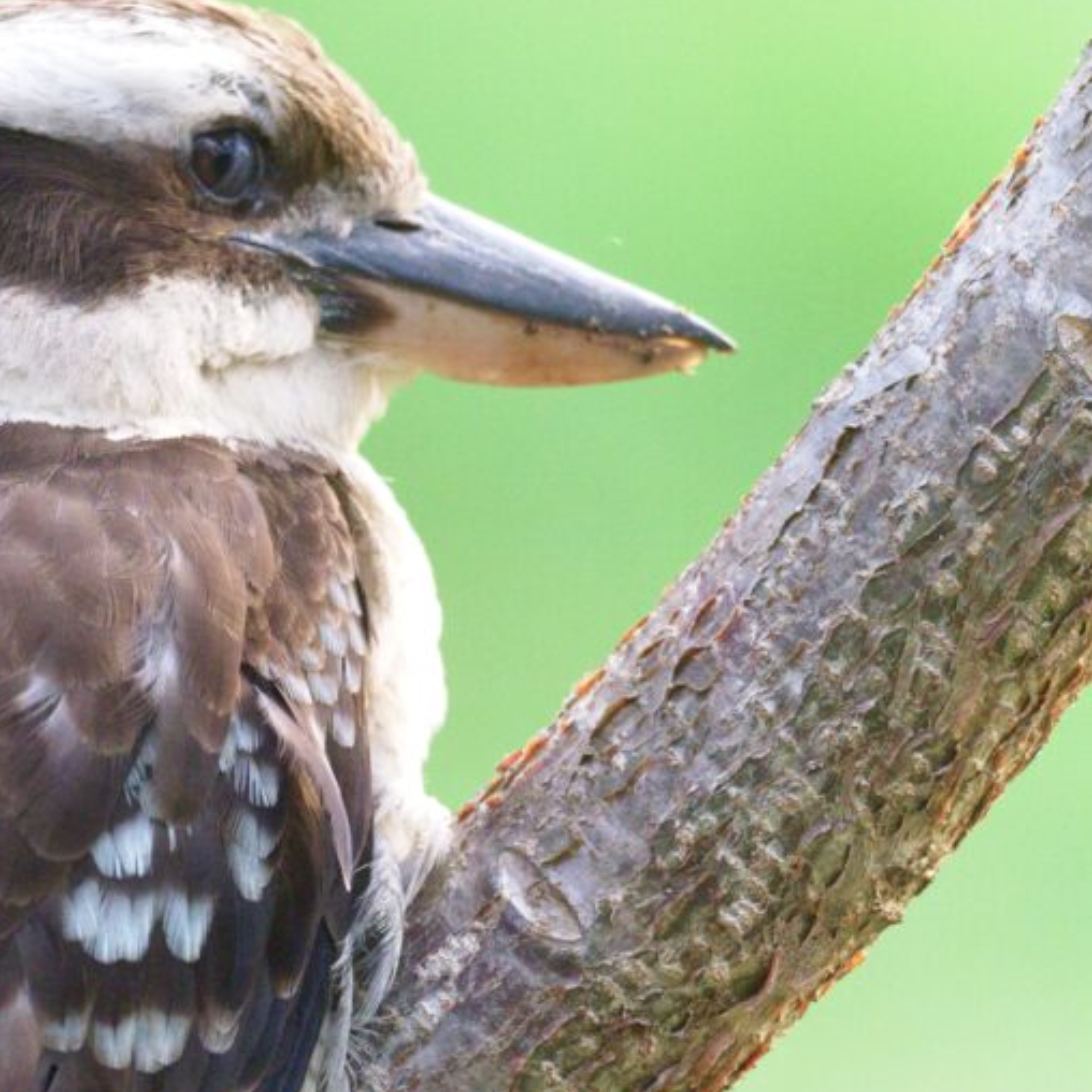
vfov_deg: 1.6
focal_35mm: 1068
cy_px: 537
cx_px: 183
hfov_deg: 1.6
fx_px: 38117
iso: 4000
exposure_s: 1/500
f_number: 4
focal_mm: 300
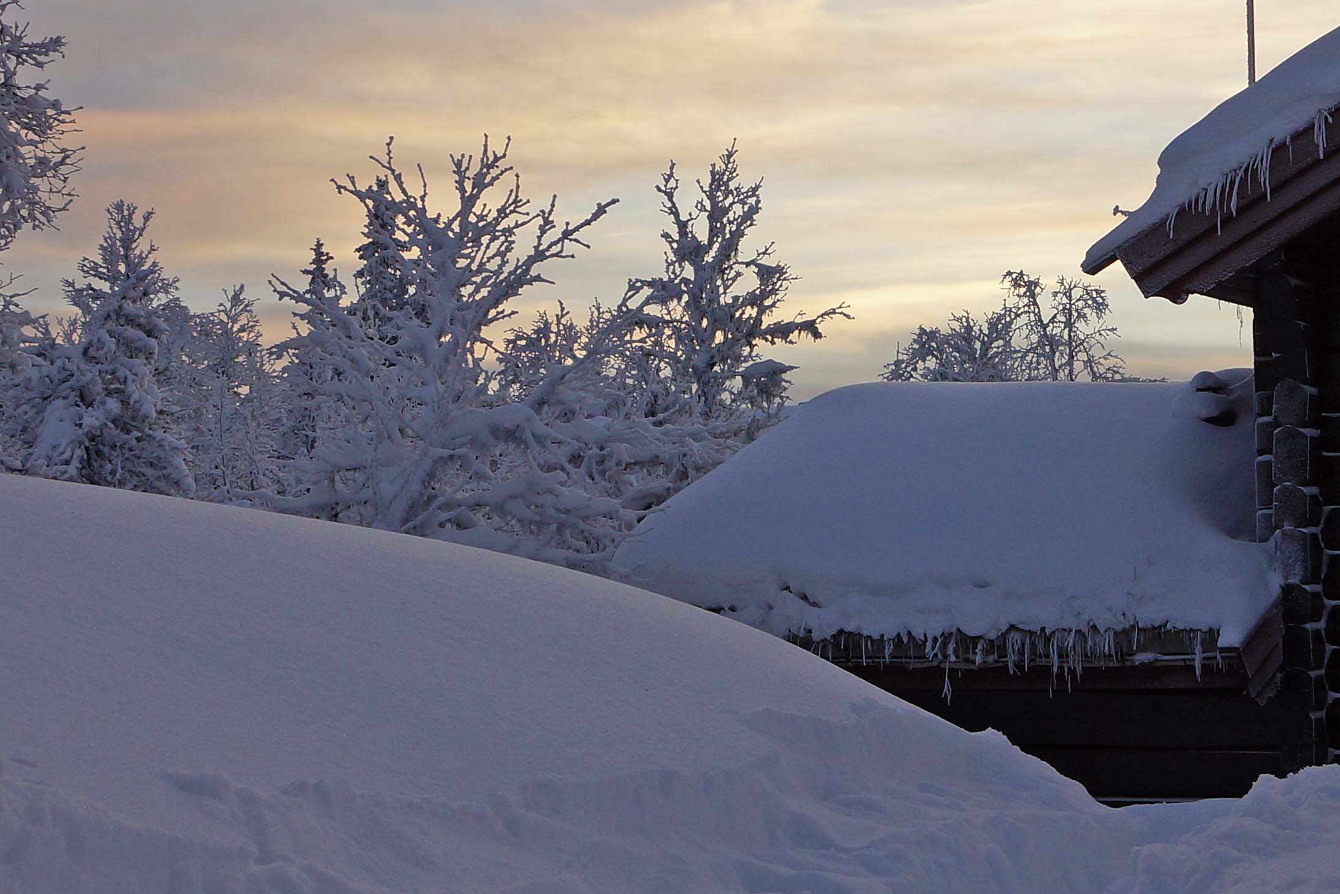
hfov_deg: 30.4
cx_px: 854
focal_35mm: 66
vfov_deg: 20.5
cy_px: 233
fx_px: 2457
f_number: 8
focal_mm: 16
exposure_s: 1/80
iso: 100
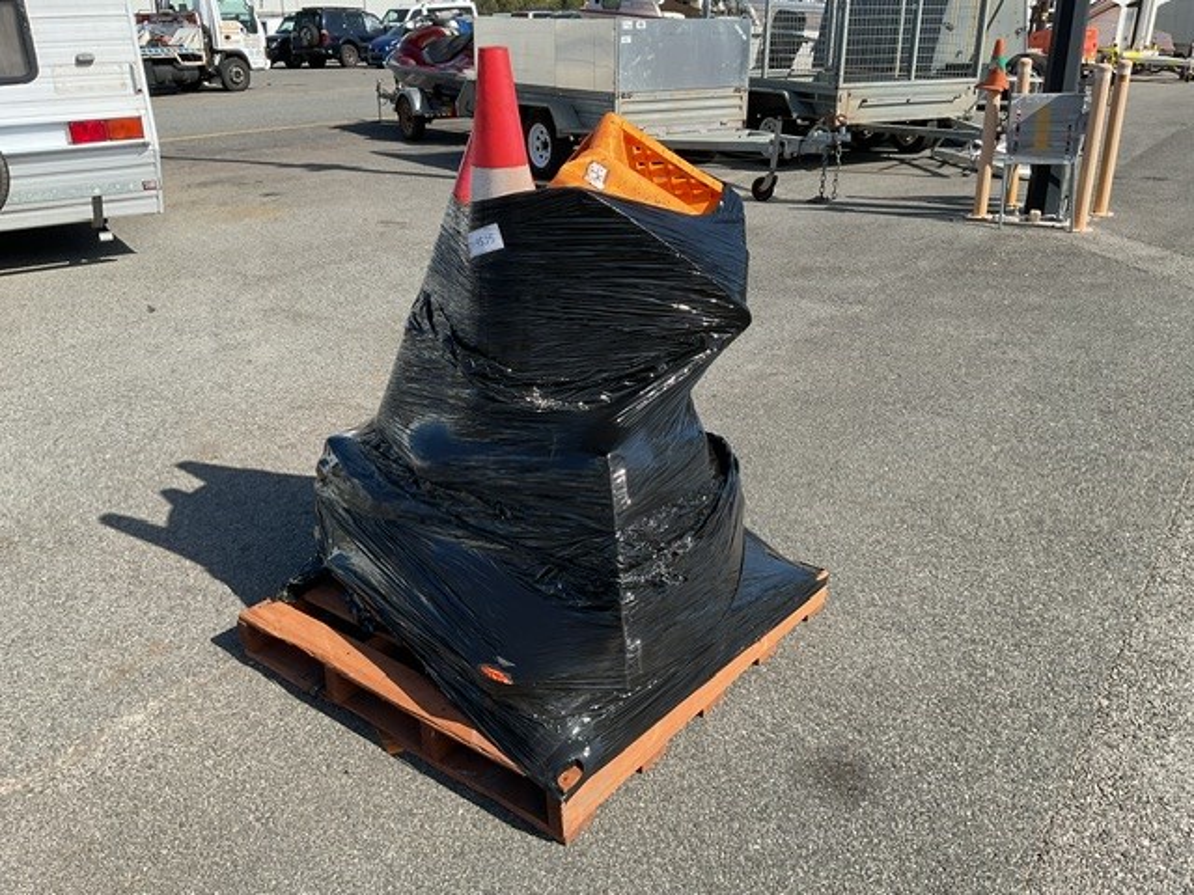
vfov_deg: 48.2
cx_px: 597
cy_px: 448
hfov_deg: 61.7
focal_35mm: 29
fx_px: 1000
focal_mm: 3
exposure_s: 1/1311
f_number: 1.8
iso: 16
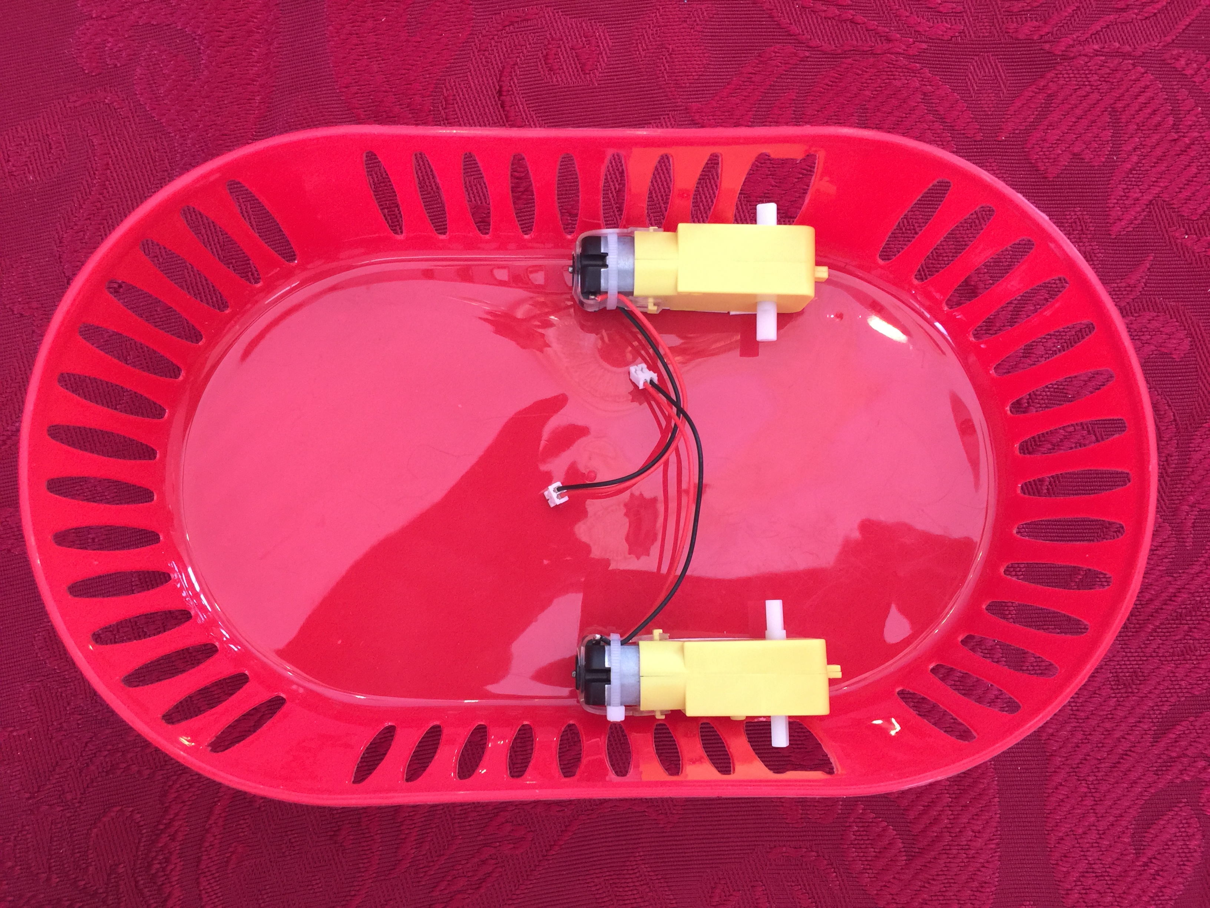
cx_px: 605
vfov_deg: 48.2
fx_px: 1014
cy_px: 454
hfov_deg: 61.7
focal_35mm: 29
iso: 80
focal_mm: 4.15
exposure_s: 1/15
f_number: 2.2
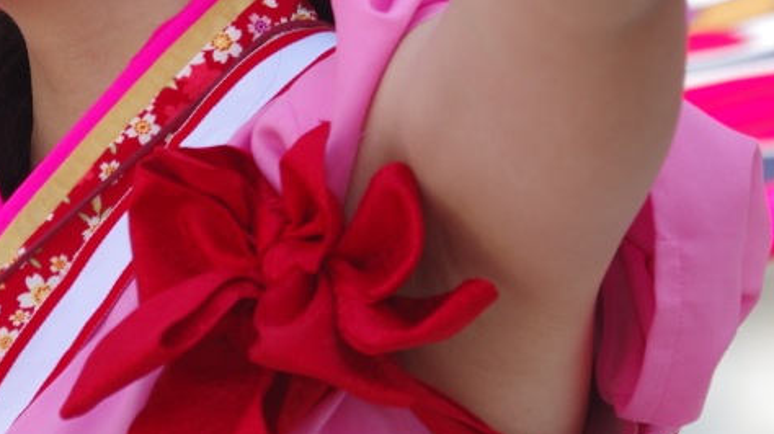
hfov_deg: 2.6
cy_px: 65
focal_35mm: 840
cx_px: 194
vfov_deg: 1.4
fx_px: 17230
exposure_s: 1/500
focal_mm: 210
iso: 200
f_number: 4
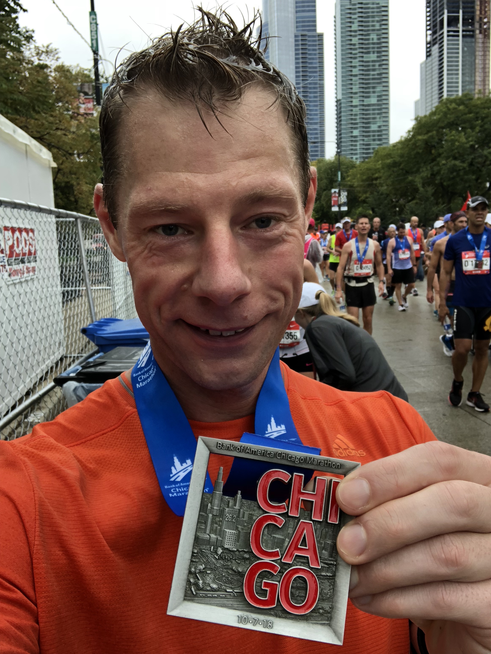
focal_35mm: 32
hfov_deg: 44.2
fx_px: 605
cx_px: 246
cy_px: 327
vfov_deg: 56.8
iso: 25
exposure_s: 1/120
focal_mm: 2.87
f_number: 2.2
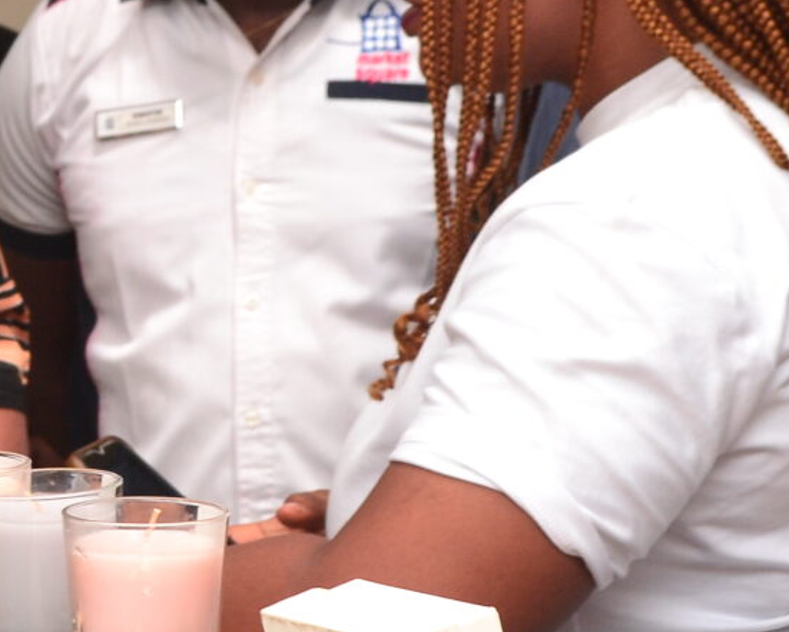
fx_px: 4157
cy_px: 272
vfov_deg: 8.7
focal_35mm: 178
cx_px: -122
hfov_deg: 10.7
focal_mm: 34
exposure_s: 1/125
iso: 500
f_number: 5.6
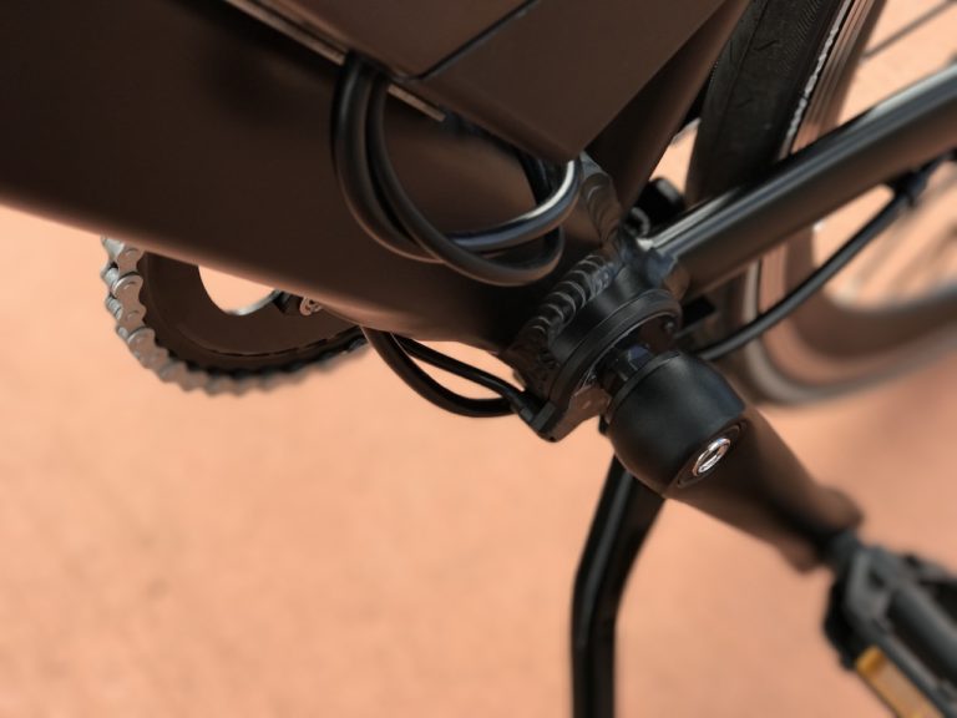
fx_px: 1576
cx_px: 478
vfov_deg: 25.7
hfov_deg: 33.8
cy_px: 359
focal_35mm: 57
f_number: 2.8
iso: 32
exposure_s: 1/128
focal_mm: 6.6
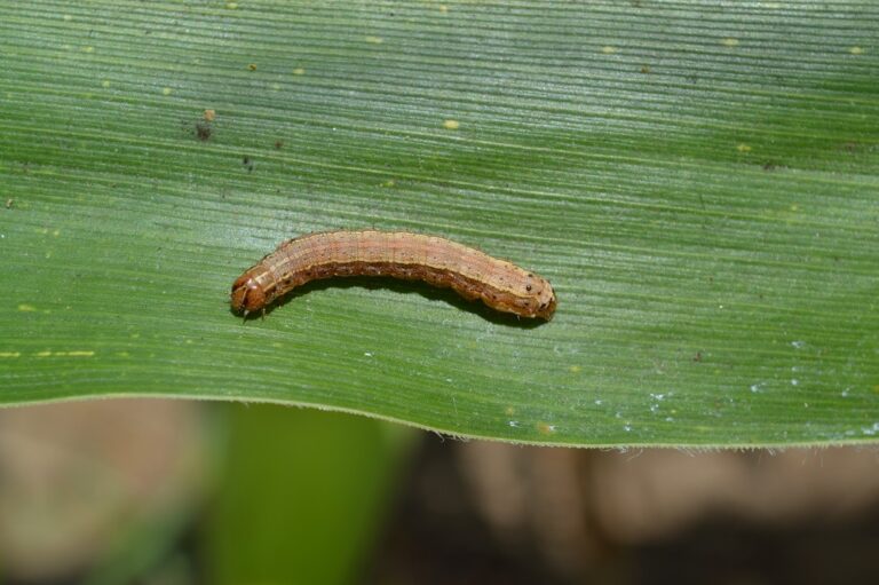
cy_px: 292
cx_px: 440
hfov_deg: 24.6
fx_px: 2013
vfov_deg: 16.5
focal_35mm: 82
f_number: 8
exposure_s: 1/250
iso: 100
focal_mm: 55
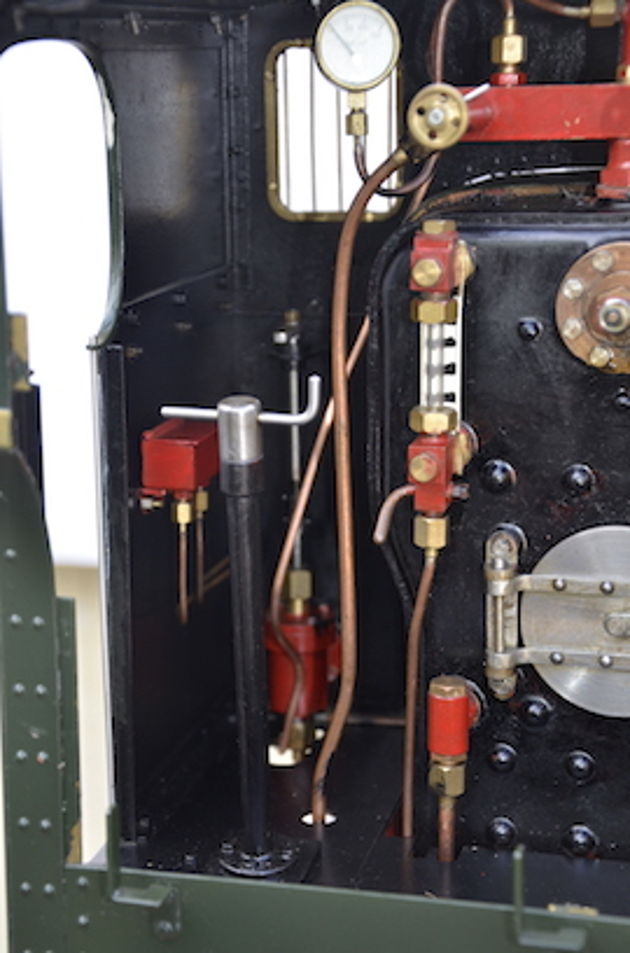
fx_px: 1979
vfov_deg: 27.1
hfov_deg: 18.1
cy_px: 476
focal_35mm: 75
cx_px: 315
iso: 400
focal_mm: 50
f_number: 5
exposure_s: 1/125
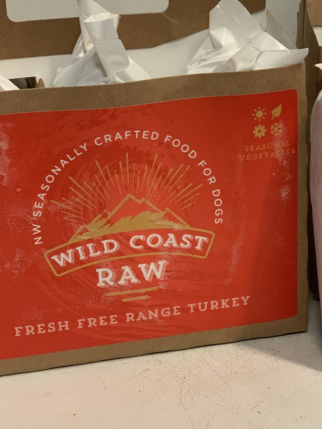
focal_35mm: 78
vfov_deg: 25.0
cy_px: 200
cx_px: 224
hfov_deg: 18.8
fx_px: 967
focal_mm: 6
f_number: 2.4
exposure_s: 1/60
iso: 250
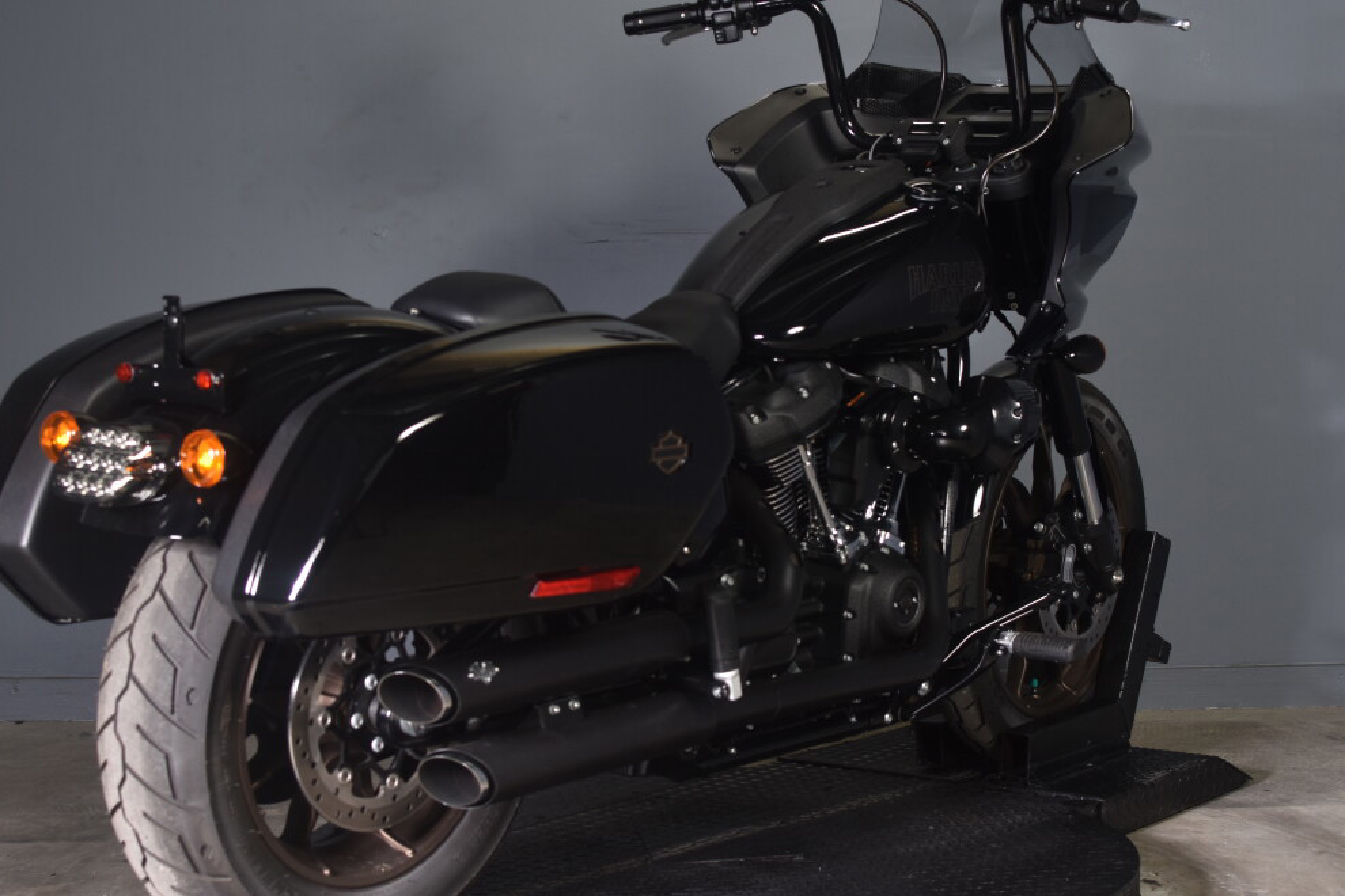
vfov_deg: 21.4
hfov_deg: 31.6
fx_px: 2376
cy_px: 402
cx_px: 653
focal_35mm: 64
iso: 200
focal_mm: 35
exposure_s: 1/80
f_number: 4.5
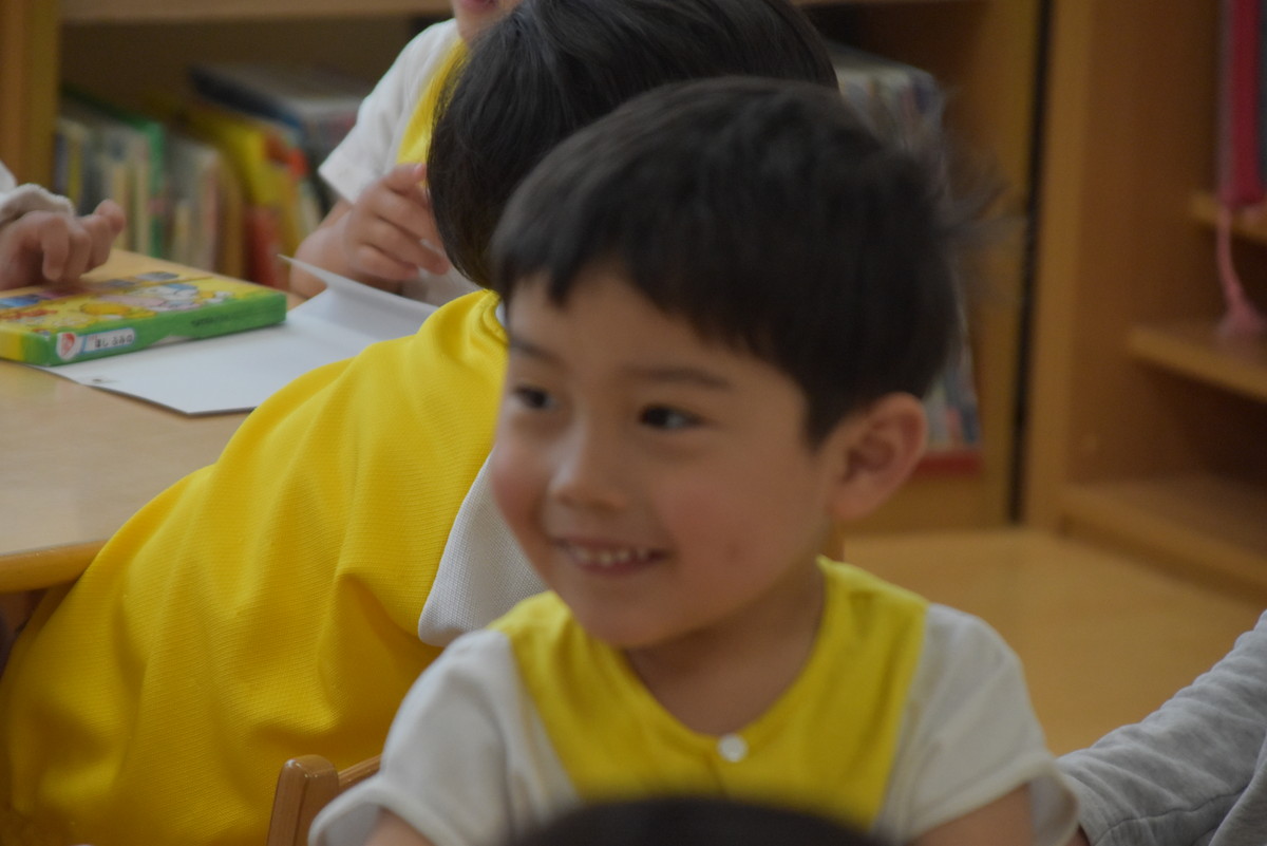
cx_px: 634
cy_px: 423
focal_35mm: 300
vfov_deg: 4.6
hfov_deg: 6.9
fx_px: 10562
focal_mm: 200
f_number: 6.3
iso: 2000
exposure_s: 1/250
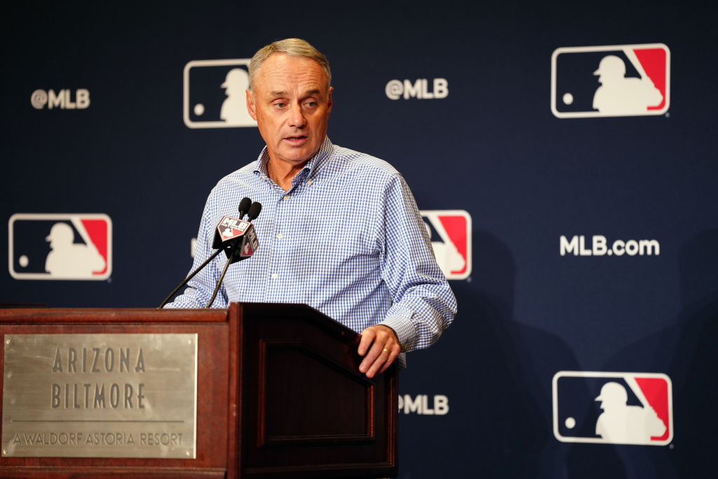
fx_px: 3989
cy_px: 240
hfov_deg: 10.3
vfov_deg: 6.9
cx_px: 359
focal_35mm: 200
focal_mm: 200
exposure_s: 1/320
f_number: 2.8
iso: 1600
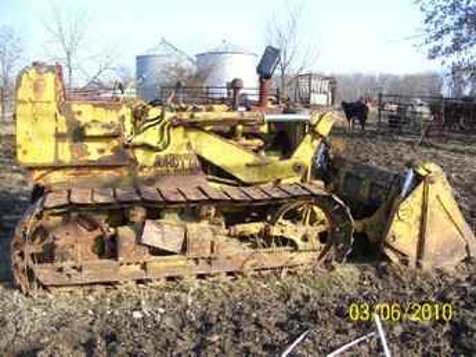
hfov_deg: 51.4
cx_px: 238
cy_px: 178
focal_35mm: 36
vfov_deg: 39.7
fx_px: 495
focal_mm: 6
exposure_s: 1/500
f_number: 2.7
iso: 80
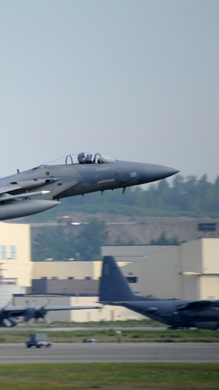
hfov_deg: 2.5
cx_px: -60
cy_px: 192
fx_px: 4966
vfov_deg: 4.5
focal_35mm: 481
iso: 200
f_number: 5.6
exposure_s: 1/640
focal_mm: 300
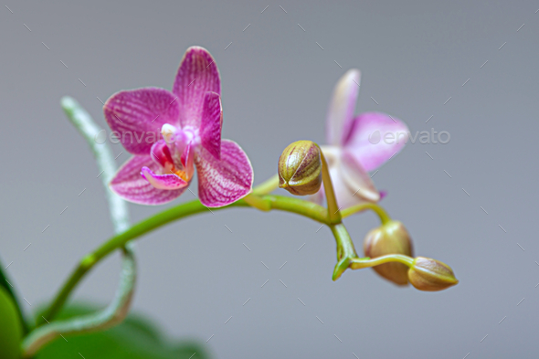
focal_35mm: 120
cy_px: 180
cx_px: 270
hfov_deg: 17.1
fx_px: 1796
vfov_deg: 11.4
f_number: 8
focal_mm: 120
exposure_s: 1/250
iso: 200
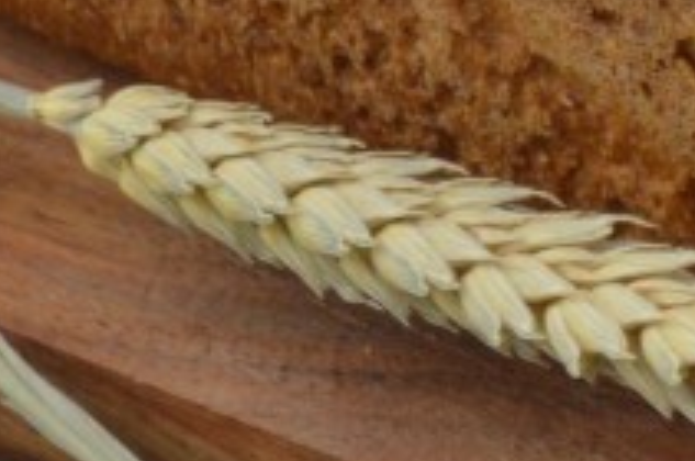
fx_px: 6650
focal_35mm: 345
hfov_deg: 5.8
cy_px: -645
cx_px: 1388
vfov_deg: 3.9
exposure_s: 1/60
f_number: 5.6
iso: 800
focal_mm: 42
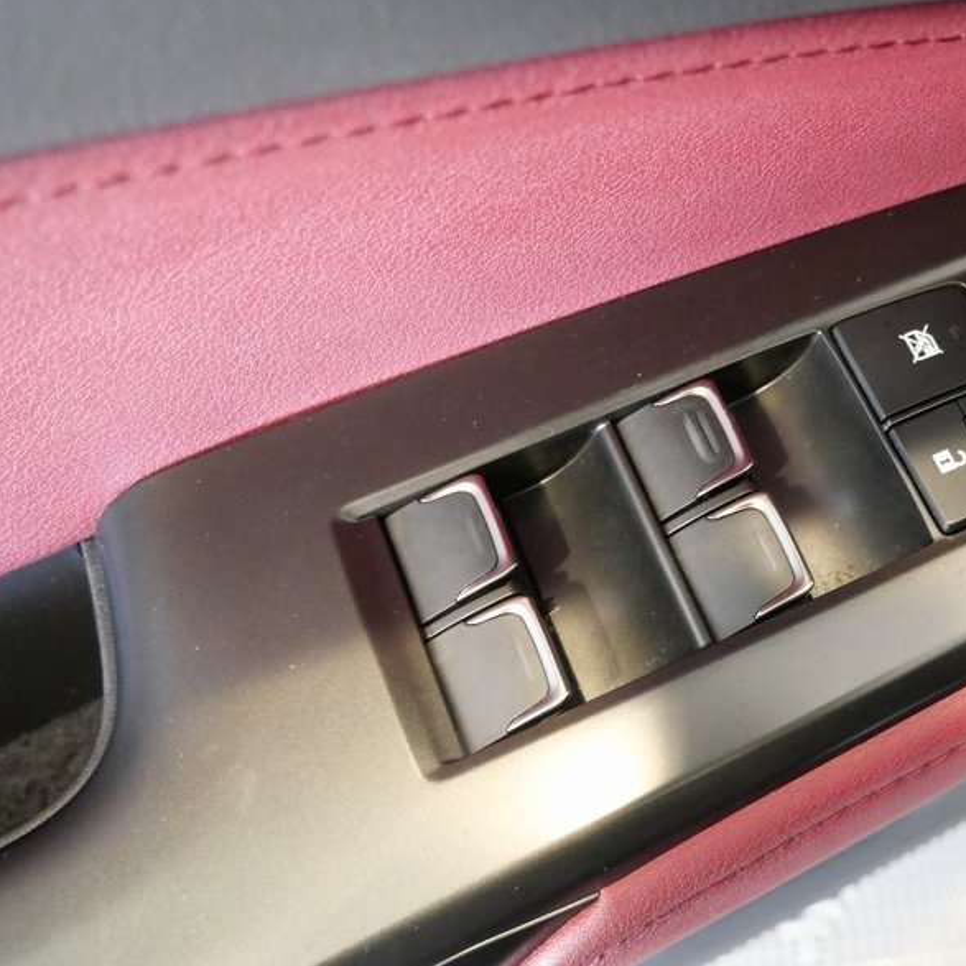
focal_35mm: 37
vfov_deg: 44.9
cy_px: 466
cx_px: 815
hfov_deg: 42.3
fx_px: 1168
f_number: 3.5
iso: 3200
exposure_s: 1/30
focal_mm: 12
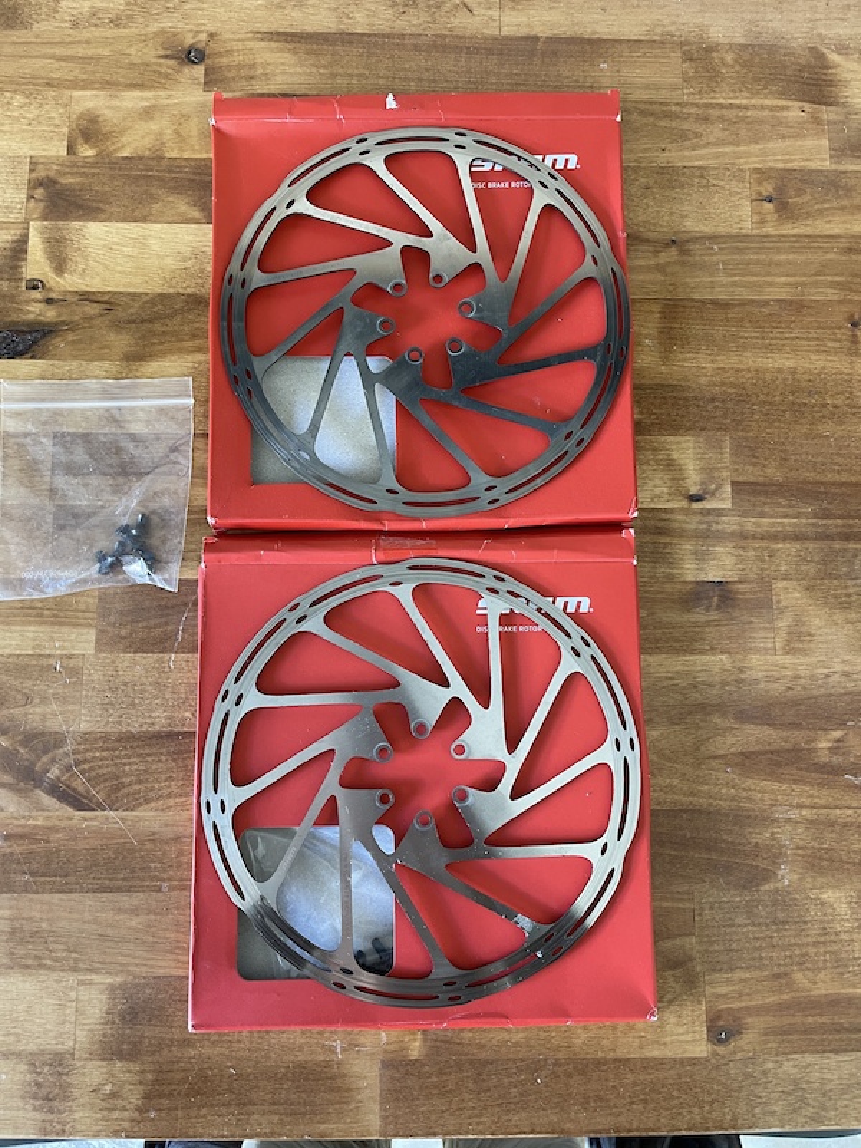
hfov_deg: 53.1
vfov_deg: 67.3
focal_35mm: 26
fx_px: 862
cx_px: 430
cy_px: 574
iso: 200
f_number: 1.6
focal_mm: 5.1
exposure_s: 1/60
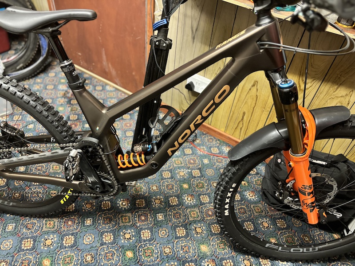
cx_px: 178
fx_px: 267
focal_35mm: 26
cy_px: 133
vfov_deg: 53.1
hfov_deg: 67.3
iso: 500
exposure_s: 1/25
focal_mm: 5.96
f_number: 1.6
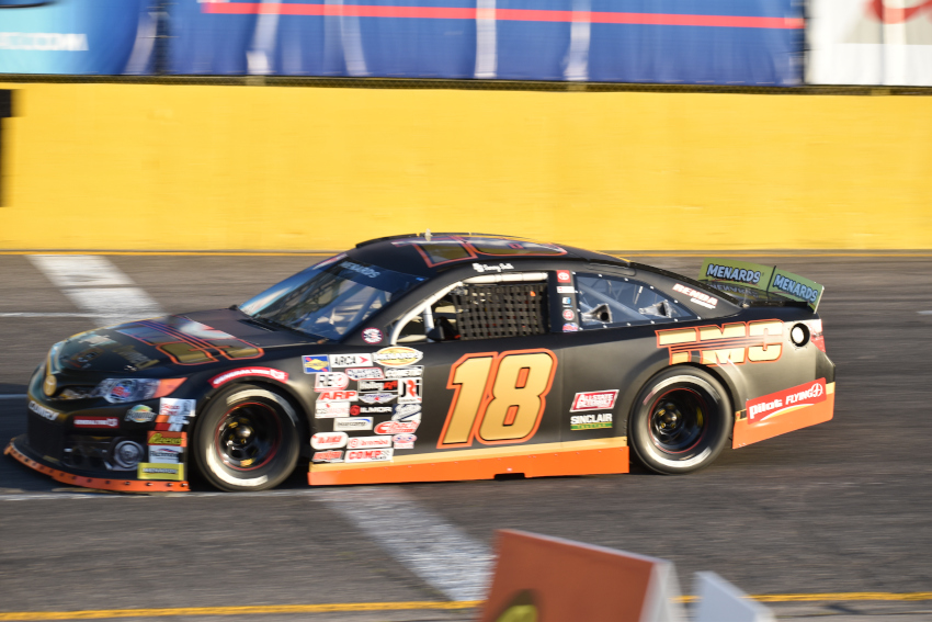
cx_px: 466
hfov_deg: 14.9
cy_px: 311
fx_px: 3573
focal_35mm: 138
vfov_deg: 9.9
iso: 200
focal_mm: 92
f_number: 7.1
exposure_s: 1/250
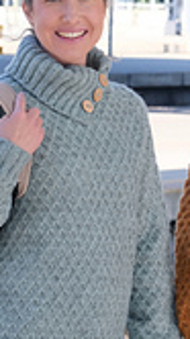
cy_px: 142
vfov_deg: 8.6
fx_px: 2264
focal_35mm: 252
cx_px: 296
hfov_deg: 4.8
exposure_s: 1/100
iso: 320
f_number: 5.6
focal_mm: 53
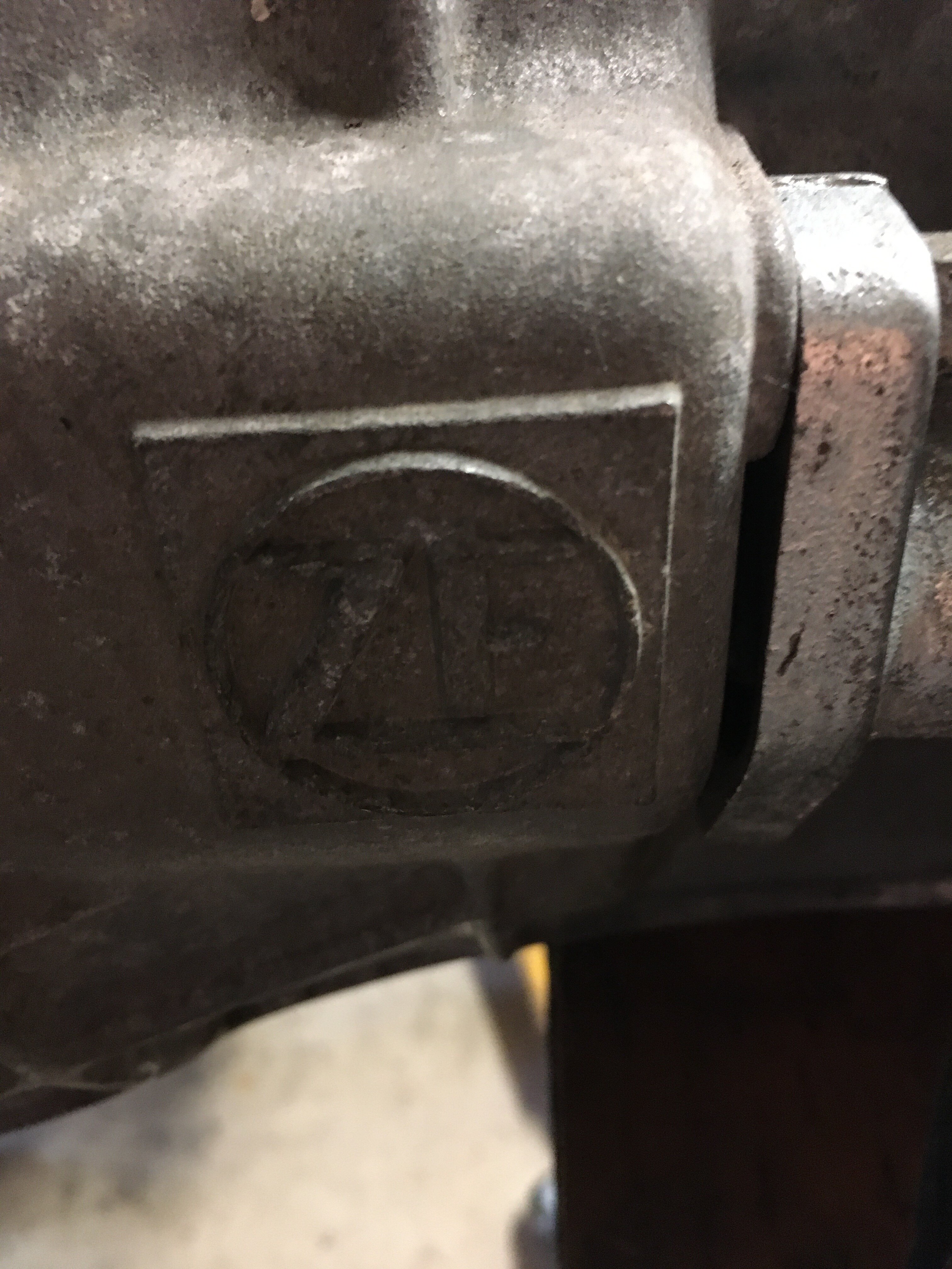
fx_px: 1063
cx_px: 476
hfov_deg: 48.2
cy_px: 634
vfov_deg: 61.7
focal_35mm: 29
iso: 250
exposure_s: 1/15
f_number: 2.2
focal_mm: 4.15
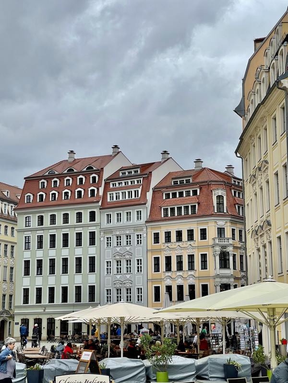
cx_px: 144
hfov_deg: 22.9
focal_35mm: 64
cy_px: 192
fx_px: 710
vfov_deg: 30.3
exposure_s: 1/1488
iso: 20
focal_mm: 7.5
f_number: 2.2
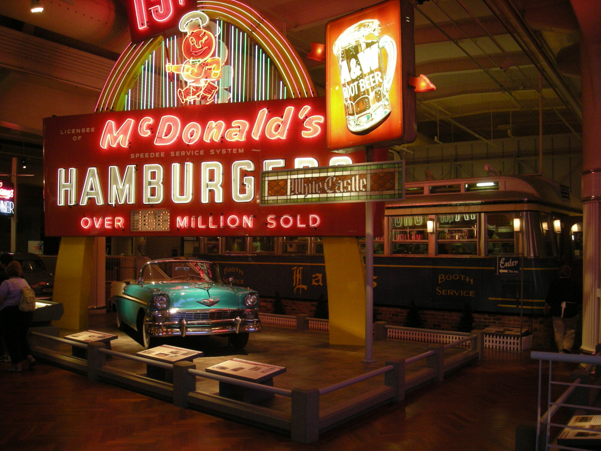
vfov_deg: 40.7
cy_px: 226
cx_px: 300
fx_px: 608
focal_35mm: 35
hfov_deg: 52.6
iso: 208
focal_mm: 5.7
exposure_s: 1/60
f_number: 2.8
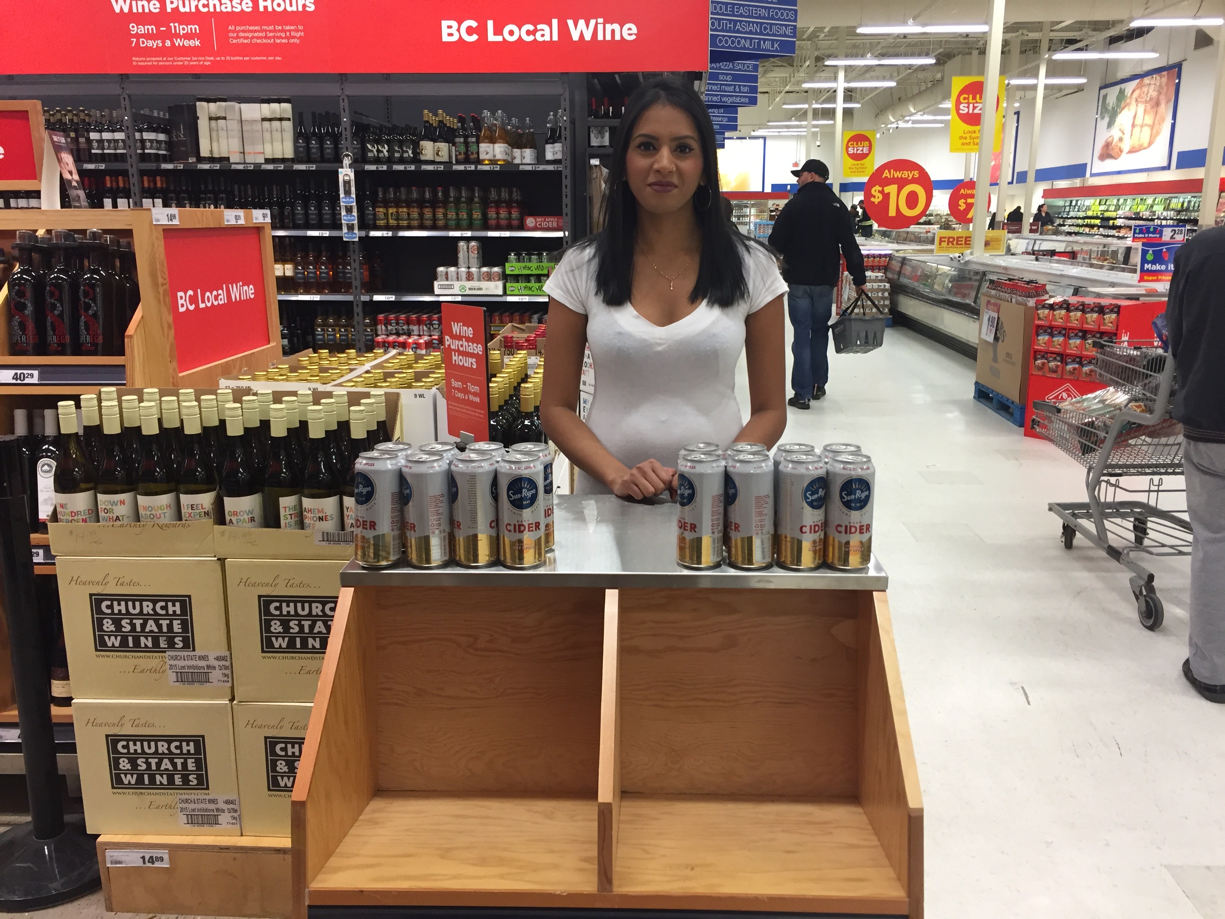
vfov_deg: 48.2
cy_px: 460
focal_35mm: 29
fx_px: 1026
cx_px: 612
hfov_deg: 61.7
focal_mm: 4.15
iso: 50
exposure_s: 1/30
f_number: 2.2
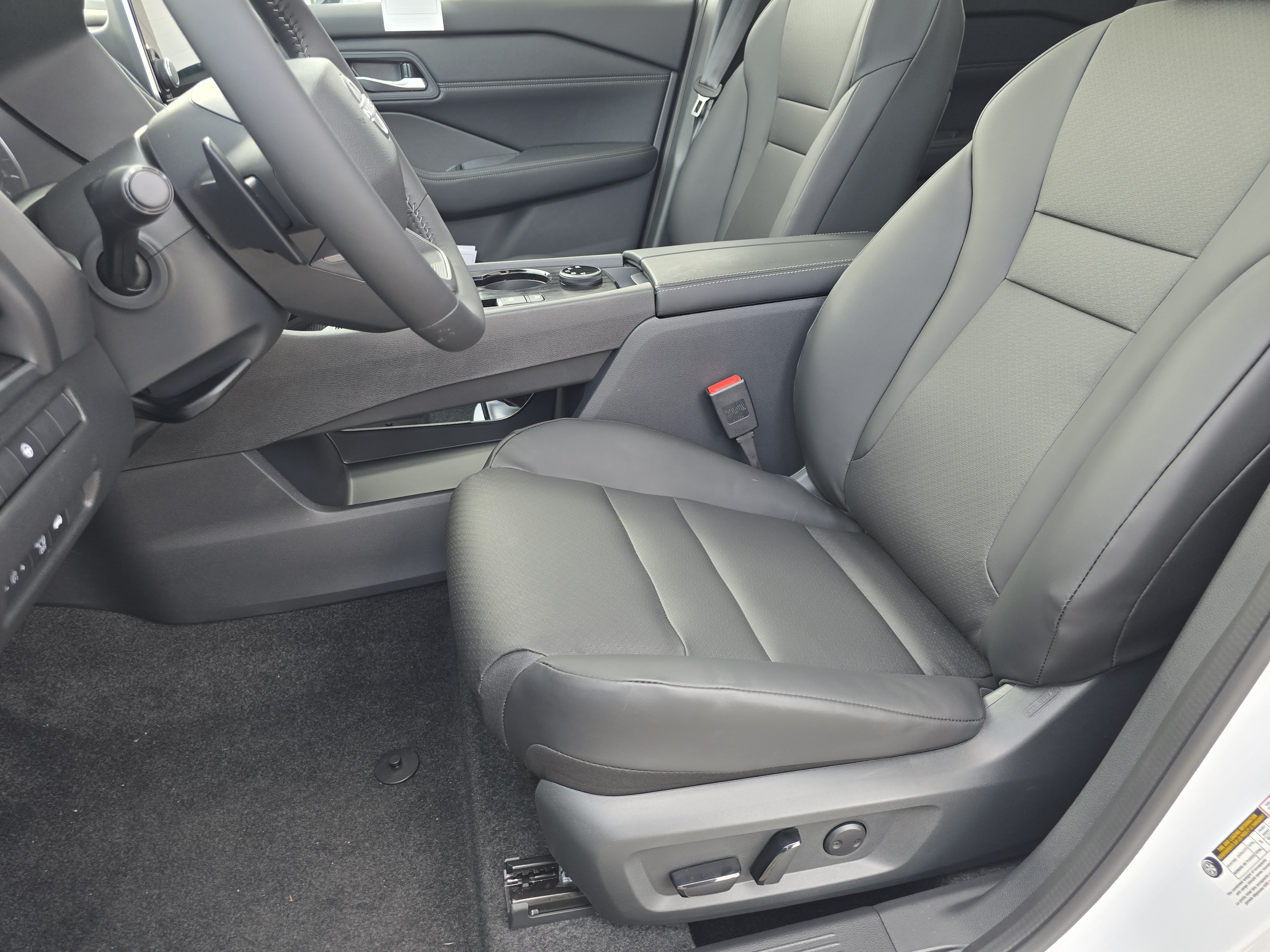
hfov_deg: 73.9
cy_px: 476
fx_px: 844
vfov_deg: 58.9
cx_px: 635
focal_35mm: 23
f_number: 1.7
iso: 100
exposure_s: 1/180
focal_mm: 6.3
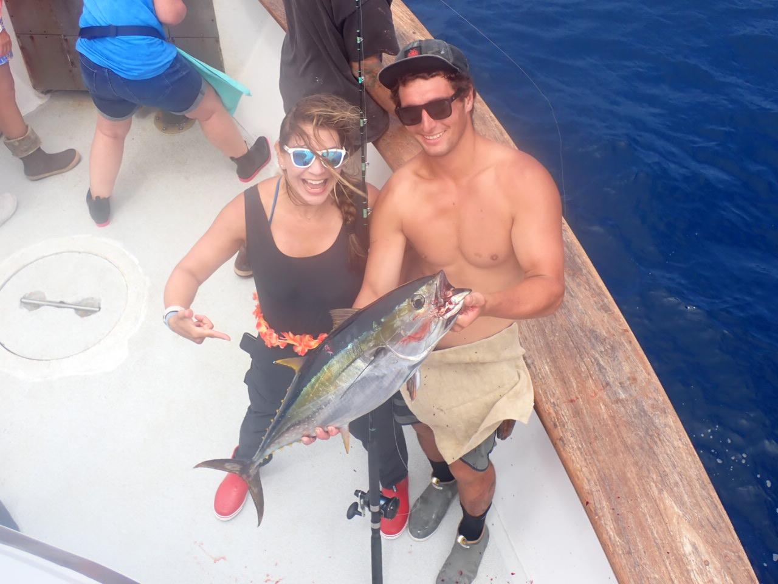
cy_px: 292
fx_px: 1056
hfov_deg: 40.4
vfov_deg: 30.9
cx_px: 389
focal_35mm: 47
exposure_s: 1/400
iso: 100
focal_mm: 8.4
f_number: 4.5
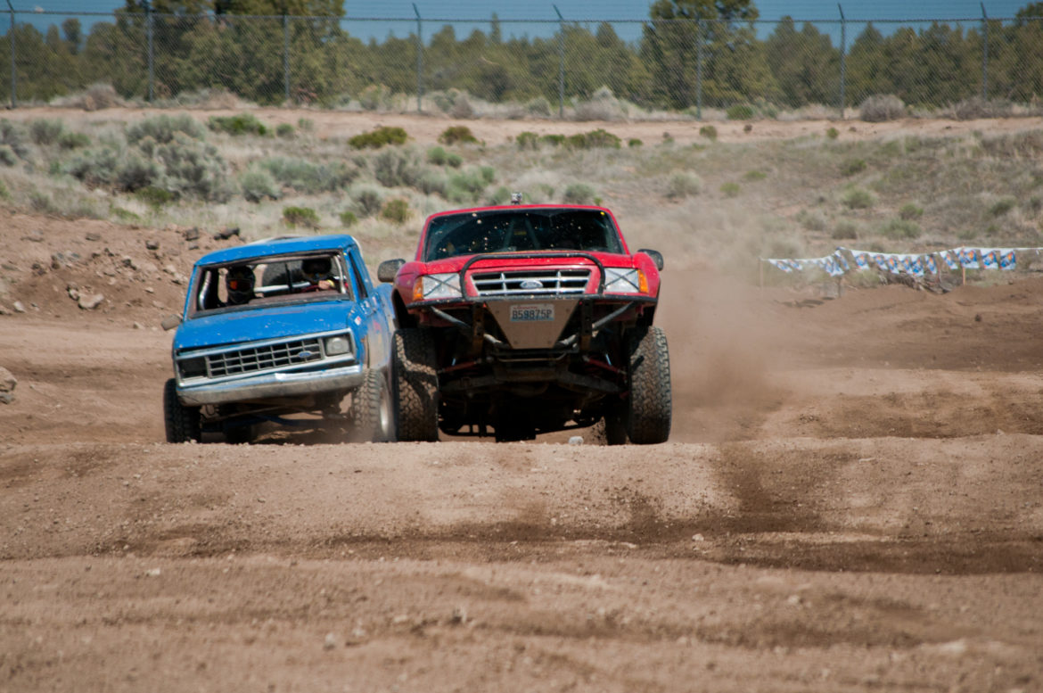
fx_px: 8681
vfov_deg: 4.6
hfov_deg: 6.9
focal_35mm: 300
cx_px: 522
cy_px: 346
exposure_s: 1/1000
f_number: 5.6
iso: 400
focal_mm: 200
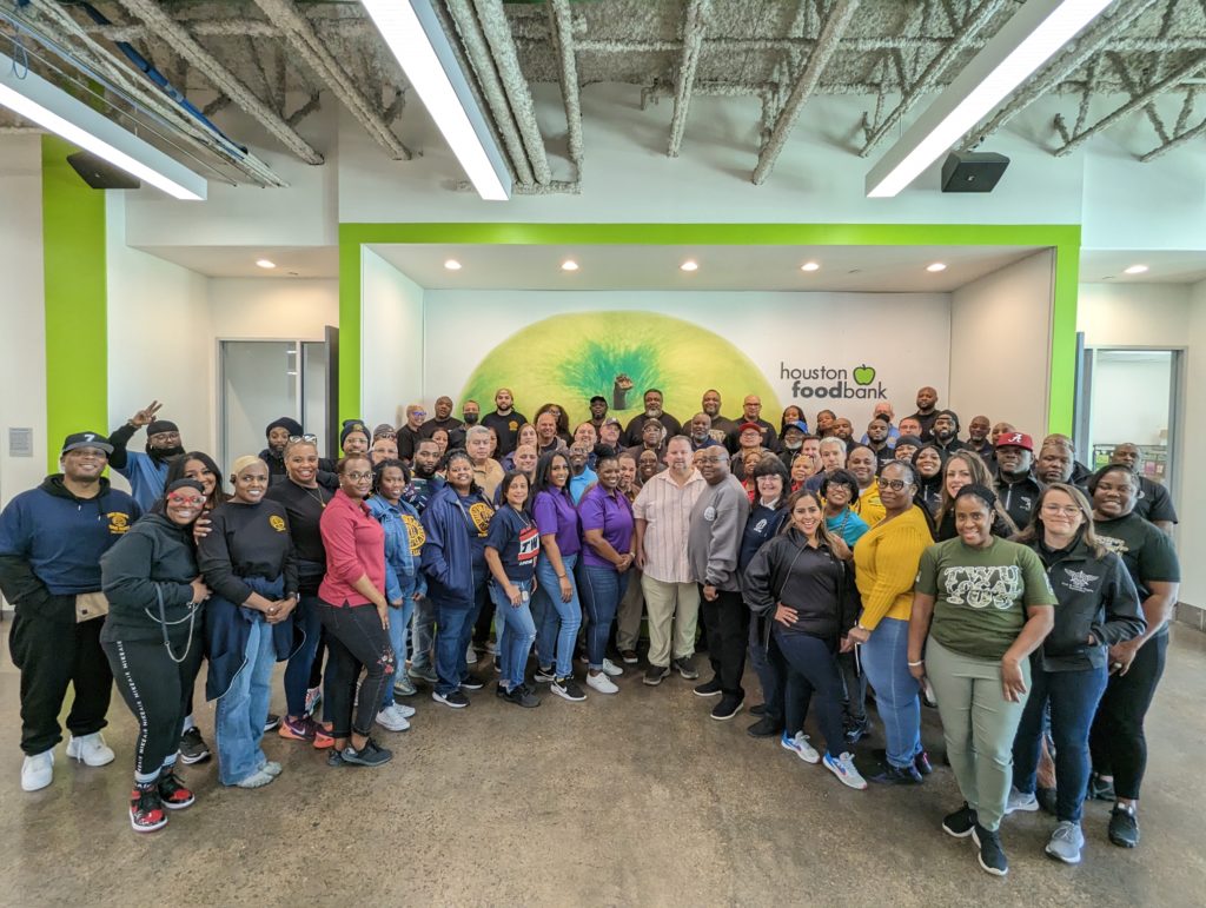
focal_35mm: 16
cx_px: 603
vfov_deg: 78.2
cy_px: 454
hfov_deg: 94.4
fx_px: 558
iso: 159
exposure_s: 1/60
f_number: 2.2
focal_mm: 2.35
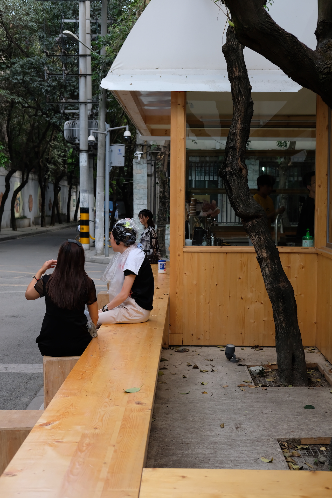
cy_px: 249
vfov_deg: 37.5
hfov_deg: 25.5
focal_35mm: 53
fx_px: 733
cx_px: 166
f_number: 4
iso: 400
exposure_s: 1/280
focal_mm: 35
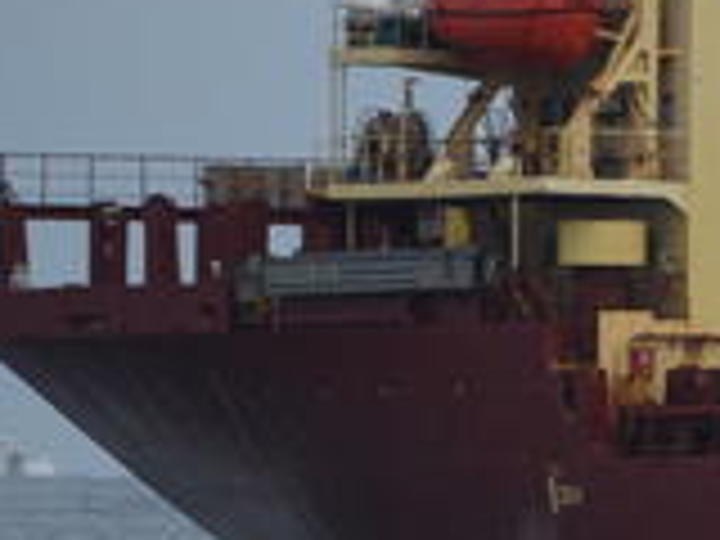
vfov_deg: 0.6
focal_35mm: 2400
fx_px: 49919
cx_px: 1998
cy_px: -2
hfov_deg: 0.8
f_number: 5.6
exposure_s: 1/800
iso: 100
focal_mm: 390
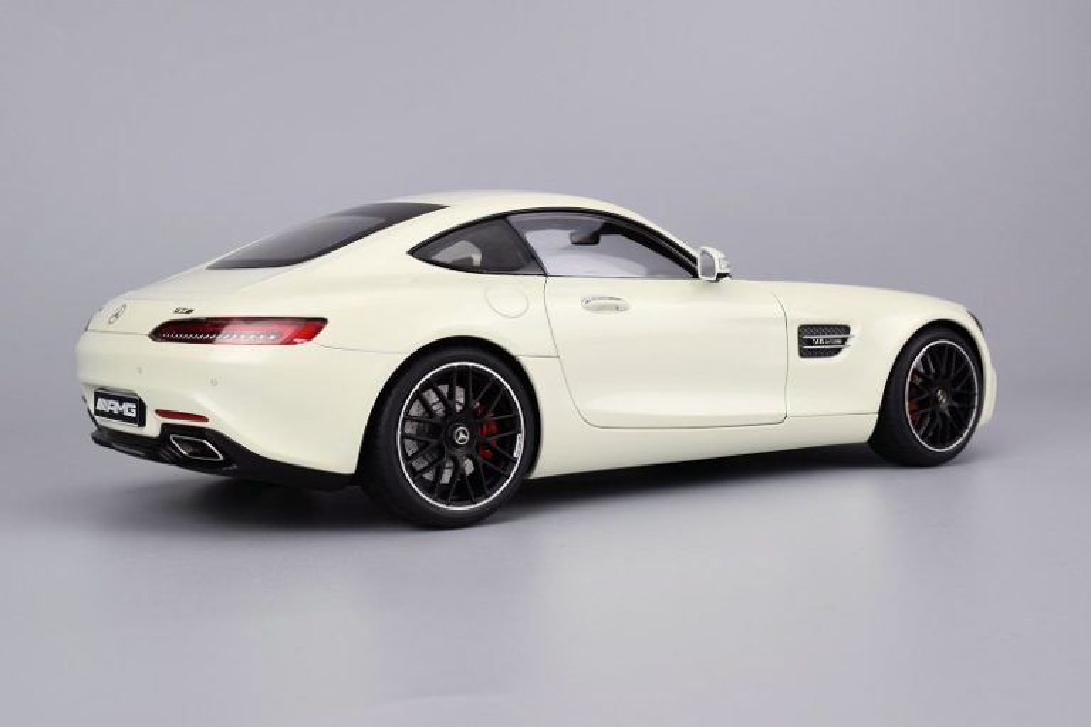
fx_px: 1545
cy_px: 364
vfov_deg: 26.5
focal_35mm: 51
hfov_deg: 38.9
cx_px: 546
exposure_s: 1/15
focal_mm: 34
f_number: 16
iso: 100
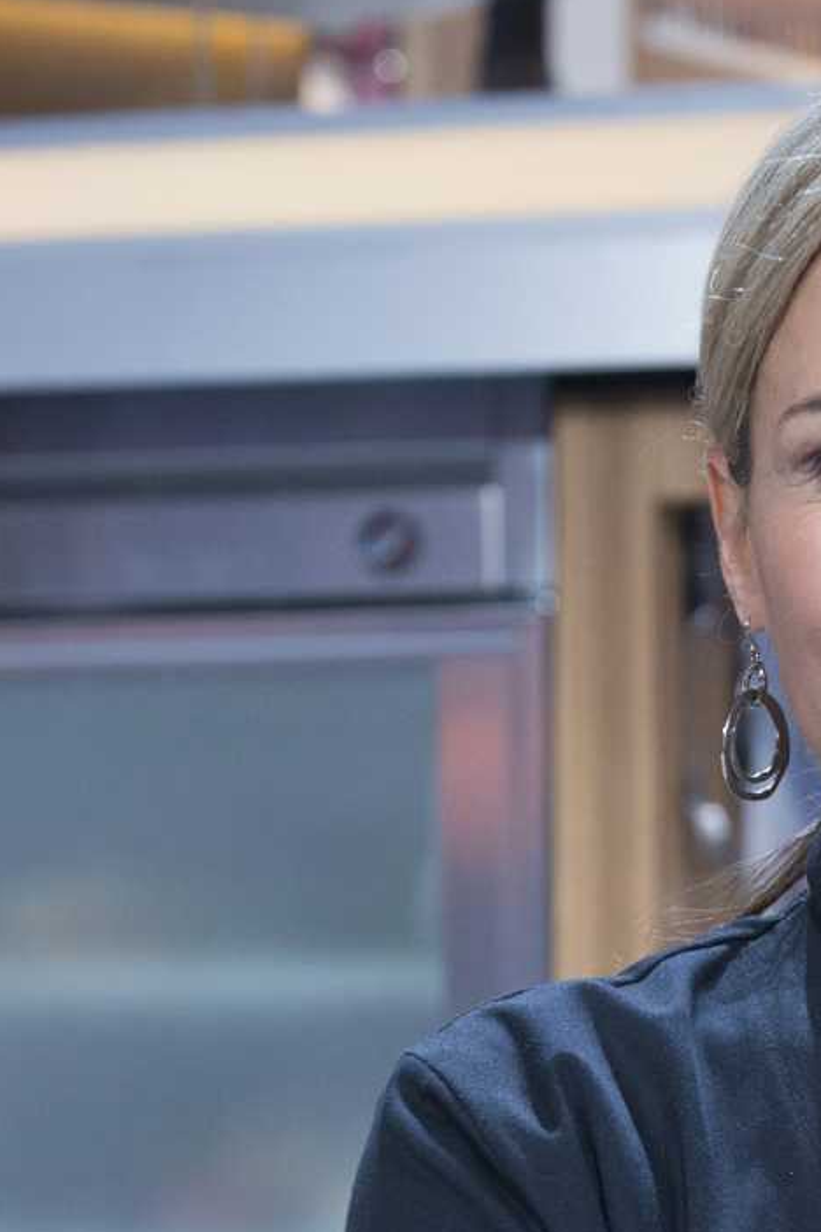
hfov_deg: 9.7
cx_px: 995
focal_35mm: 140
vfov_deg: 14.5
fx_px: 4789
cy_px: 1046
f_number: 4
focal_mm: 48
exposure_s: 1/200
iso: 2000
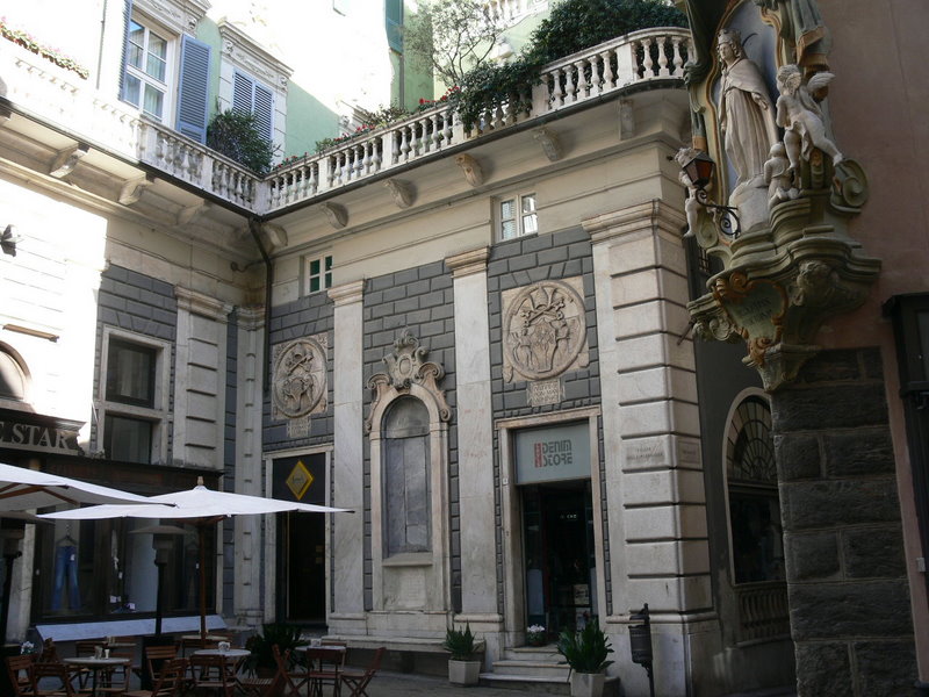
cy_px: 348
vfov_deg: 40.7
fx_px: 939
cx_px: 464
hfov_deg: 52.6
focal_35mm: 35
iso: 80
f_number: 4
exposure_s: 1/50
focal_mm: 7.4
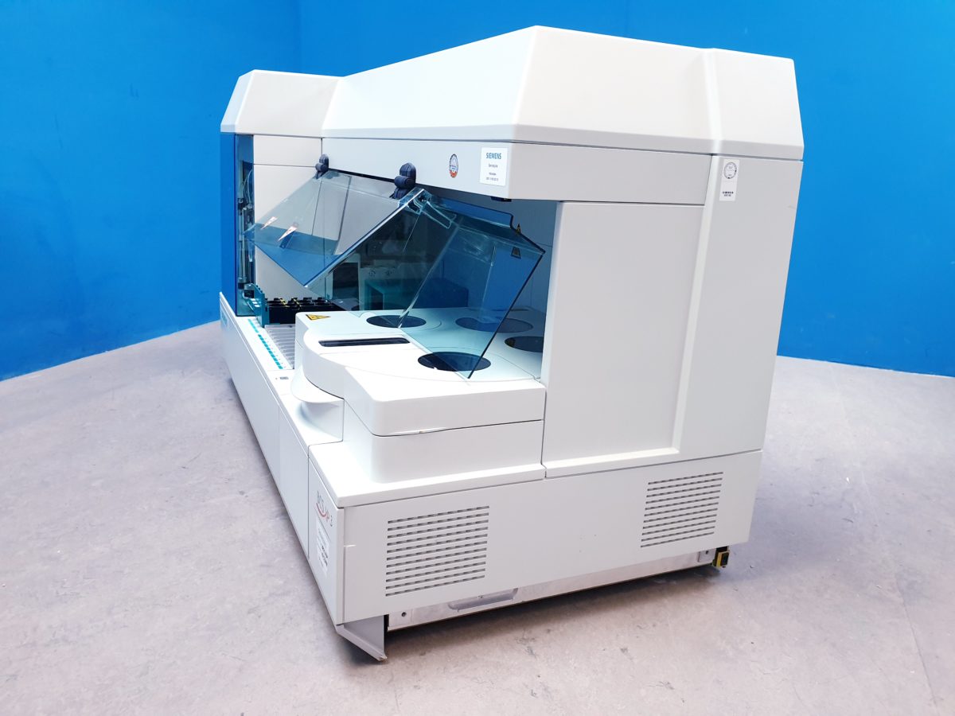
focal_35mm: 26
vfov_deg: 53.1
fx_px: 717
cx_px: 478
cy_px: 358
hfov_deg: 67.3
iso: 320
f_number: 2.4
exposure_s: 1/50
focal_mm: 4.3
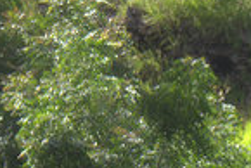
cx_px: 97
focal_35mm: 568
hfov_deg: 3.6
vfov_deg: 2.4
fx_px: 3967
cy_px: -45
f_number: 7.1
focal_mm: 55
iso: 200
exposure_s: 1/200
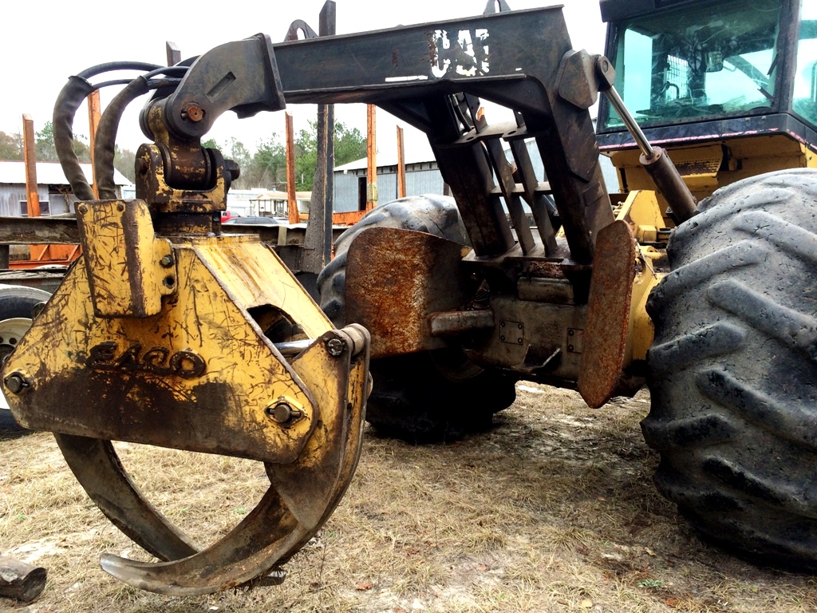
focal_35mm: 29
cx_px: 408
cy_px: 306
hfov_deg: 61.7
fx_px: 684
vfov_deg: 48.2
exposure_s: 1/236
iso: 32
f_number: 2.2
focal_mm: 4.15
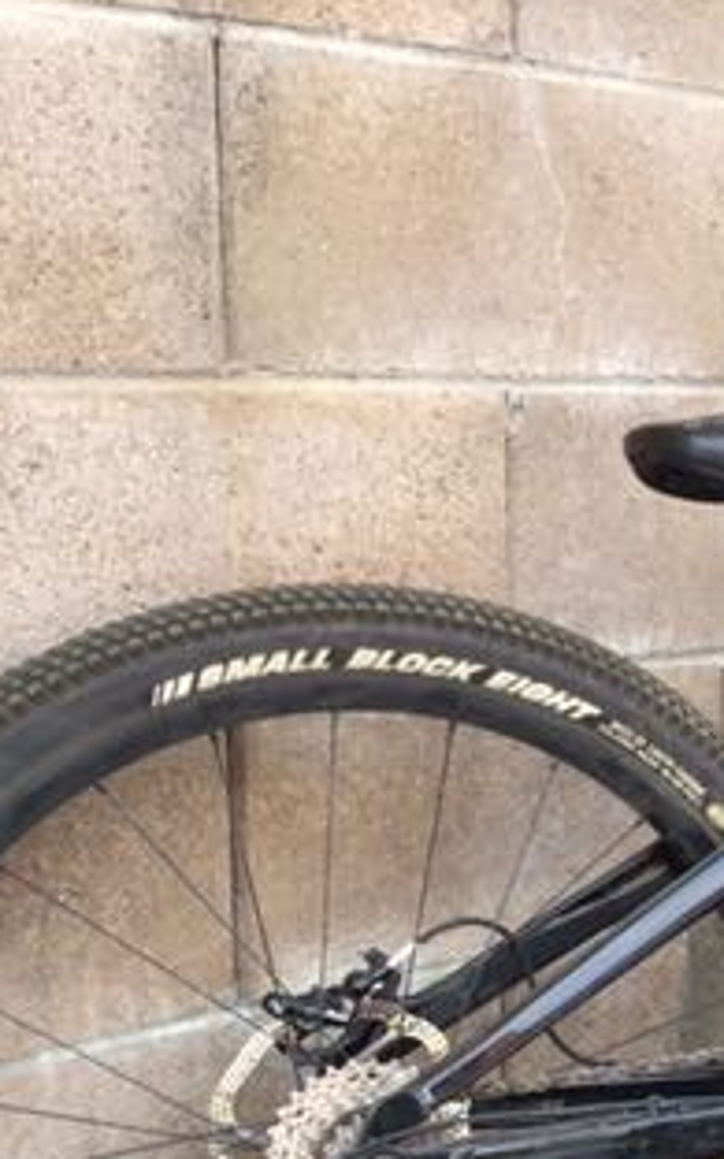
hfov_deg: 18.9
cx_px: 980
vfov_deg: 31.9
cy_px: 854
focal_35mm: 63
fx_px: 1989
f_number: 2.2
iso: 32
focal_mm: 4.15
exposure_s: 1/153
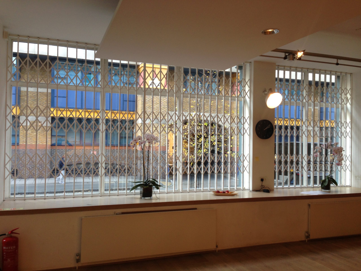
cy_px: 136
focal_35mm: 33
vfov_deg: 42.9
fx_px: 344
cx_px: 180
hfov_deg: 55.4
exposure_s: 1/24
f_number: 2.4
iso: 50
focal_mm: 4.13
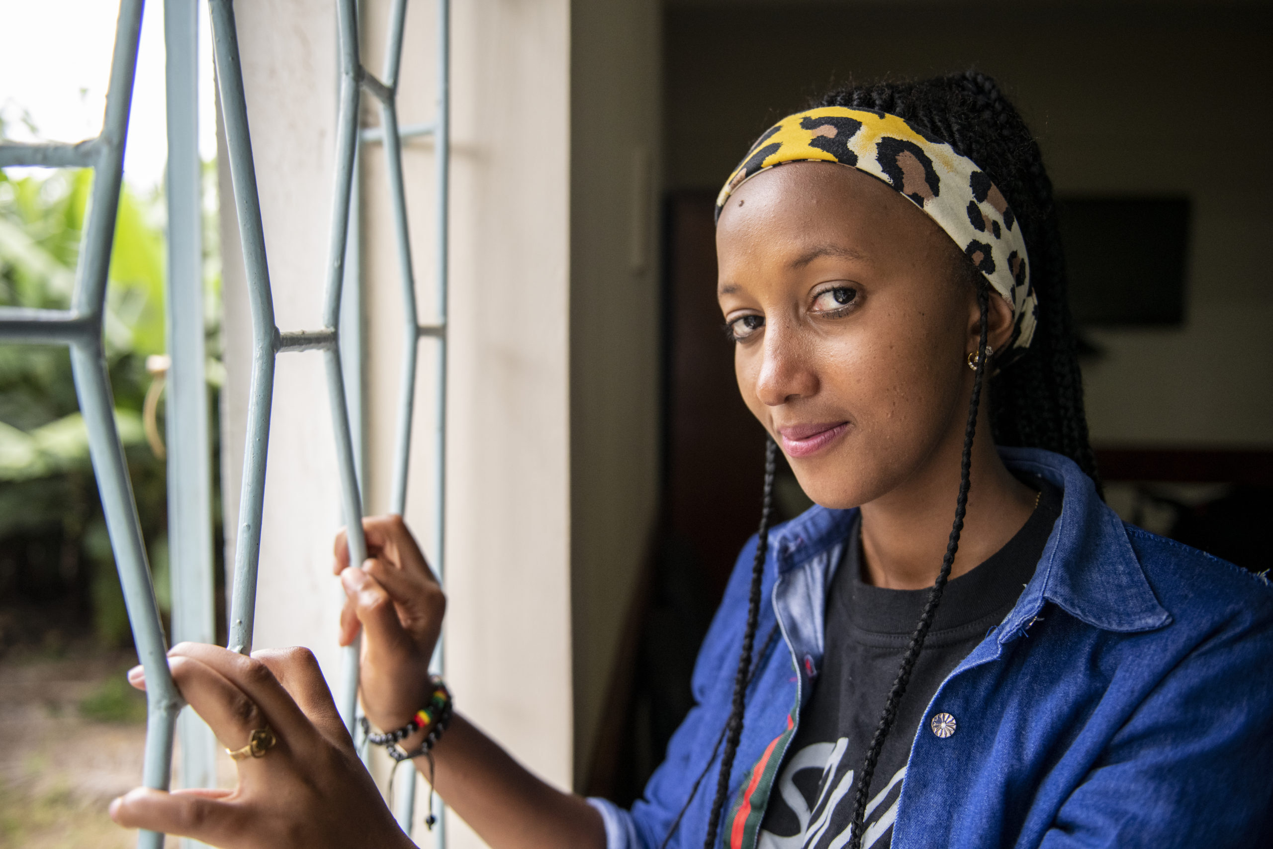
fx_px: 1025
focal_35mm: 29
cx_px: 636
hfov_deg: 63.7
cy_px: 424
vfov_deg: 45.0
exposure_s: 1/1250
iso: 1600
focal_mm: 29
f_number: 2.8
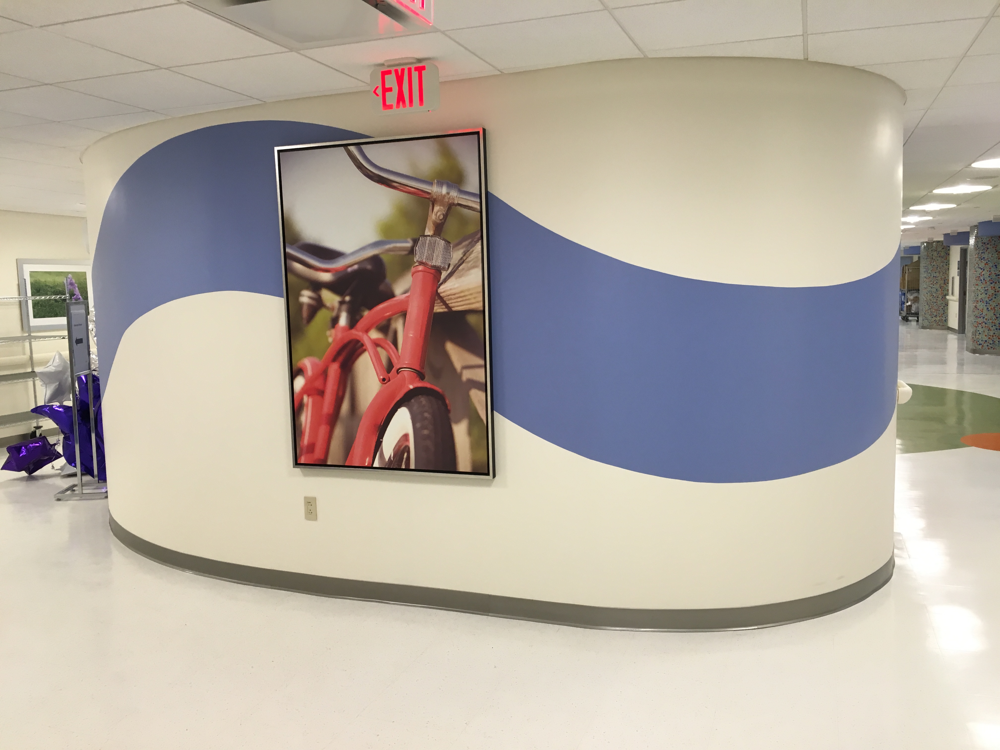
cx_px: 500
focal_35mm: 29
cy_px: 375
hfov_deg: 61.7
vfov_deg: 48.2
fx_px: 838
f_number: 2.2
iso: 50
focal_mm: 4.15
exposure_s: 1/30
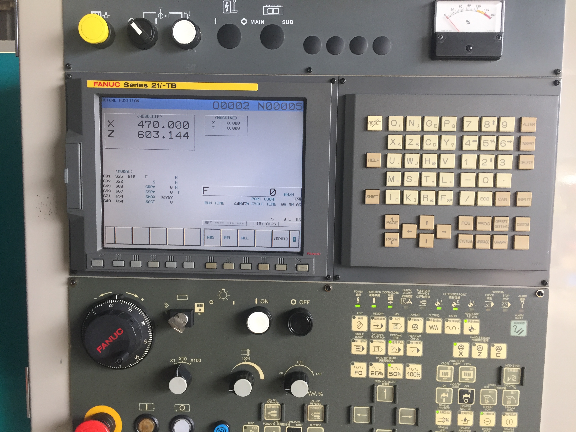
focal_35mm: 29
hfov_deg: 61.7
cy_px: 216
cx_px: 288
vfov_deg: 48.2
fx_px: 483
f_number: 2.2
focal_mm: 4.15
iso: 50
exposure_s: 1/33
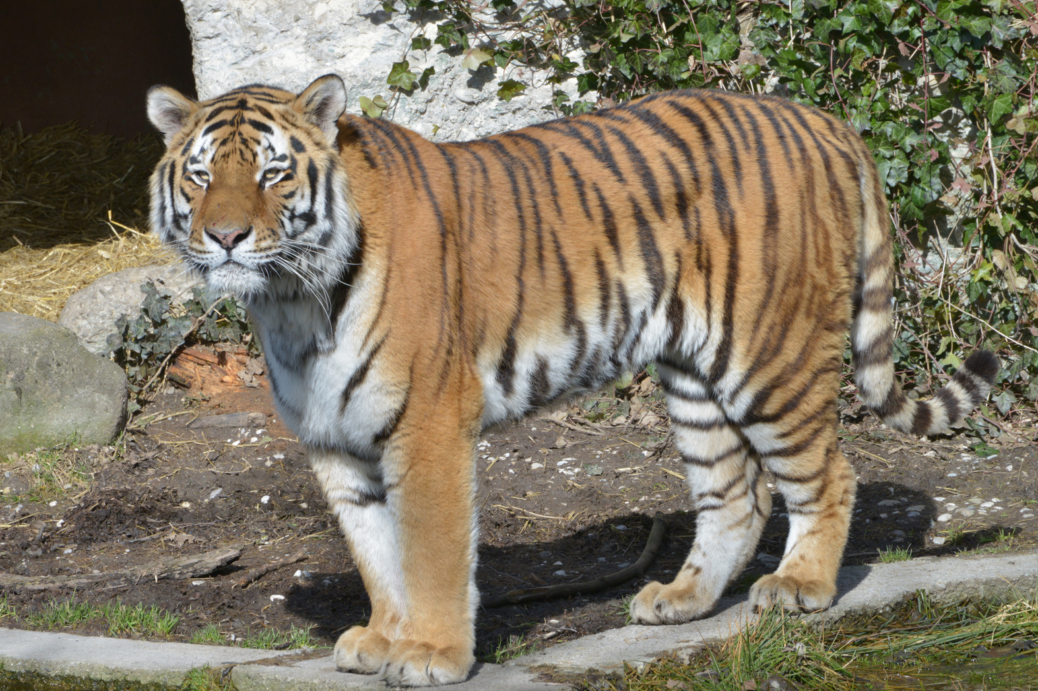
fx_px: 7120
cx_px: 511
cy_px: 336
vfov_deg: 5.6
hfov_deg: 8.3
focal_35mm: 247
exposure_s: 1/320
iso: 640
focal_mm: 240
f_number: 20
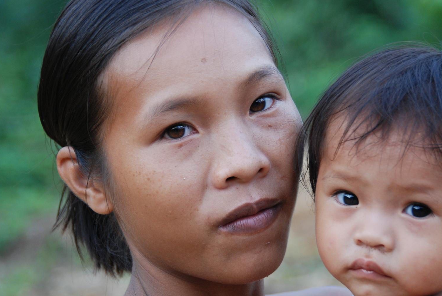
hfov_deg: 12.0
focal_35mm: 171
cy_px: 157
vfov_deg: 8.1
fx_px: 2097
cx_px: 238
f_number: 5.3
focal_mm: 95
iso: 400
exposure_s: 1/80
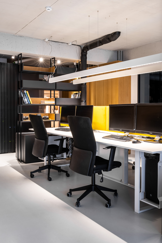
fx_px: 243
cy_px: 122
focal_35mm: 36
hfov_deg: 36.9
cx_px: 81
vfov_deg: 53.1
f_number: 10
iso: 100
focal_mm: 24
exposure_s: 1.3
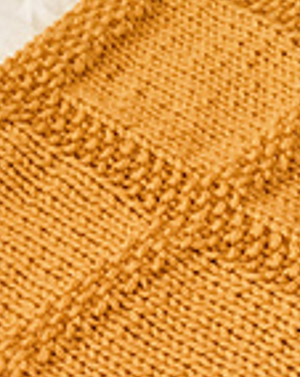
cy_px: 427
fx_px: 1113
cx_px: 198
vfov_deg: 18.4
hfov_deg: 15.3
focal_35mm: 100
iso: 125
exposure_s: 1/33
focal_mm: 4.15
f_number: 2.2
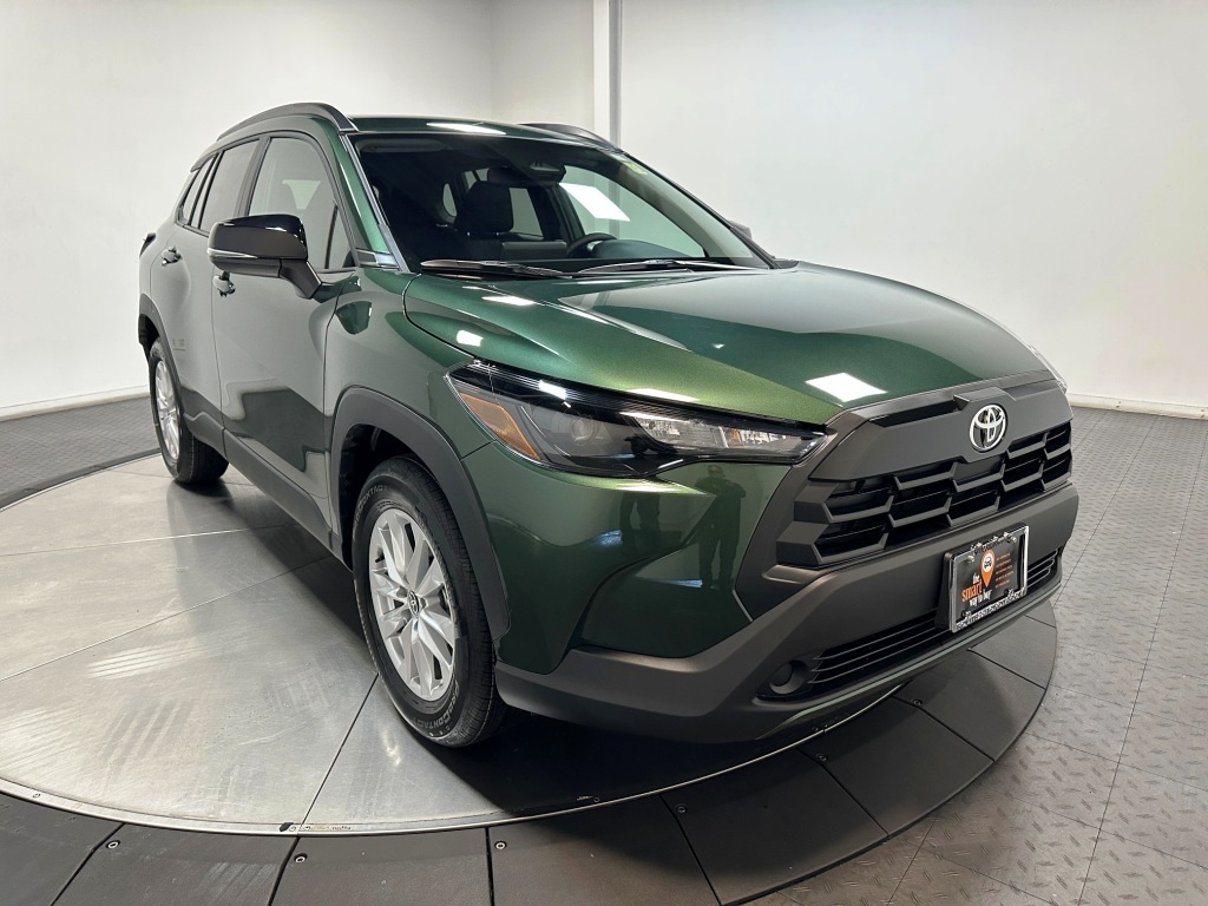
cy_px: 453
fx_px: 838
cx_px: 604
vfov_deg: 56.8
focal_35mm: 24
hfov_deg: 71.6
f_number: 1.78
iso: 320
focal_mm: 6.86
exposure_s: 1/60
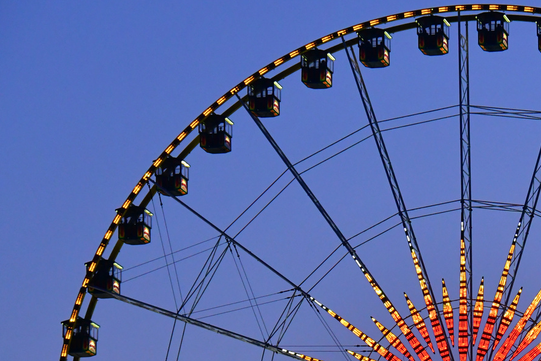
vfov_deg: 4.8
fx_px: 4342
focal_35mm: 289
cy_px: 262
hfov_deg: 7.1
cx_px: 460
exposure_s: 1/160
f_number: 5.6
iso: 2800
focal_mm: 105
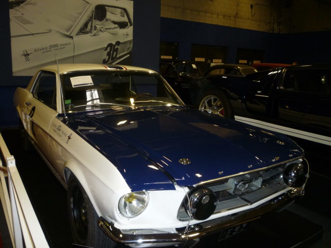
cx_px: 166
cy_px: 124
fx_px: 277
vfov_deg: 48.2
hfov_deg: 61.7
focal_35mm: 29
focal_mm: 5.2
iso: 200
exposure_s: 1/30
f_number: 3.3
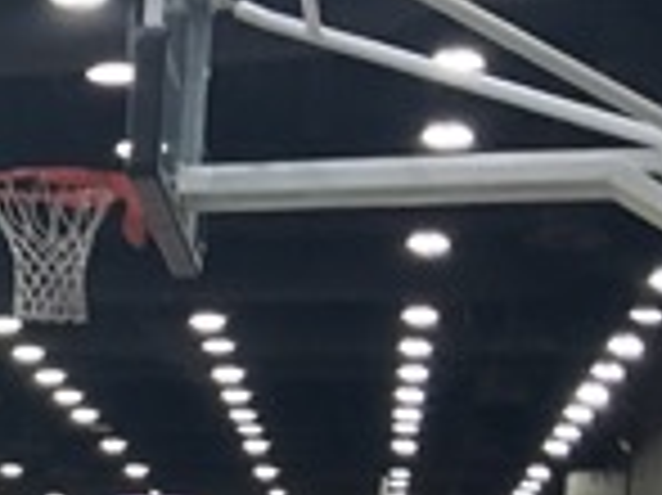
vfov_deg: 11.3
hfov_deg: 13.5
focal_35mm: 126
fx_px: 2408
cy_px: 747
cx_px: -653
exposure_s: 1/60
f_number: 1.8
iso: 50
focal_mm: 3
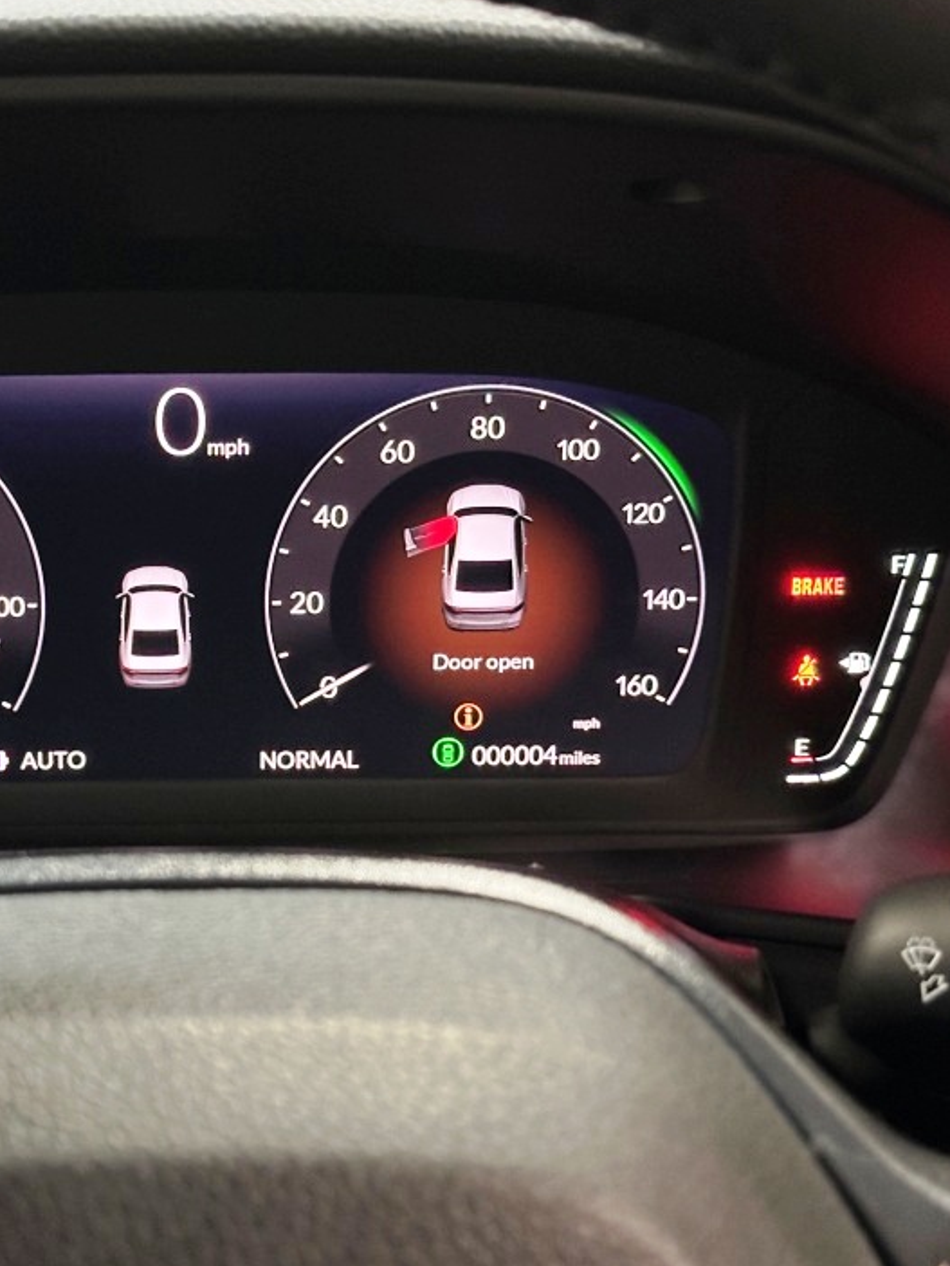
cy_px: 579
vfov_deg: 27.8
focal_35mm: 70
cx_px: 159
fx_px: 2560
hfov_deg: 20.7
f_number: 1.78
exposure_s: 1/24
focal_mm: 6.86
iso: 640
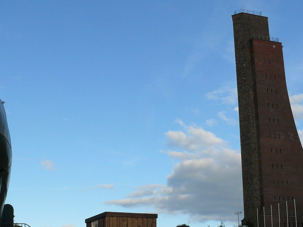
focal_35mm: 61
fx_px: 534
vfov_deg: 23.9
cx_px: 116
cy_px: 159
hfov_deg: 31.6
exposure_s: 1/400
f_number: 8
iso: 200
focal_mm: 7.4
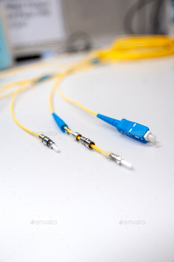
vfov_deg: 53.1
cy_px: 131
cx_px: 87
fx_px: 261
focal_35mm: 36
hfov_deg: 36.9
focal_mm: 24
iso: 200
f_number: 2.8
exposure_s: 1/100
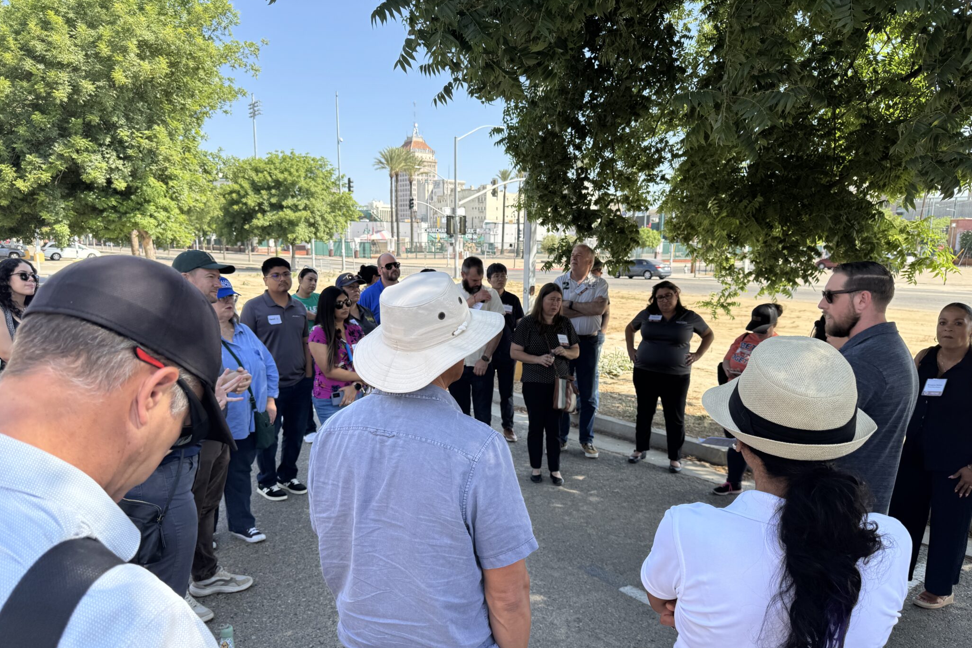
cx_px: 486
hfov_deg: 71.5
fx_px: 675
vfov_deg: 51.2
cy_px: 358
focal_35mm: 25
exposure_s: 1/1238
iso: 80
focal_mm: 6.76
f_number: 1.78
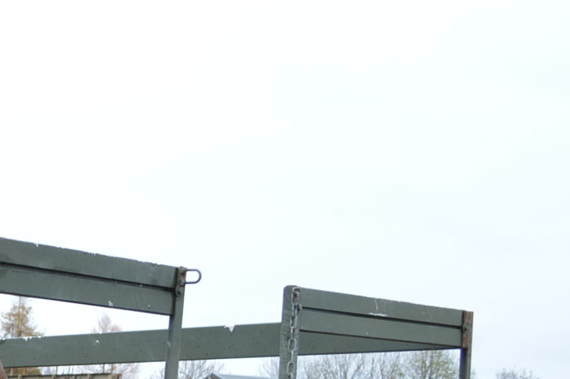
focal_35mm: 99
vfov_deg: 13.0
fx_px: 1566
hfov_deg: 17.8
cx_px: -358
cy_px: 589
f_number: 5.6
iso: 280
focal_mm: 20
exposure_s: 1/125
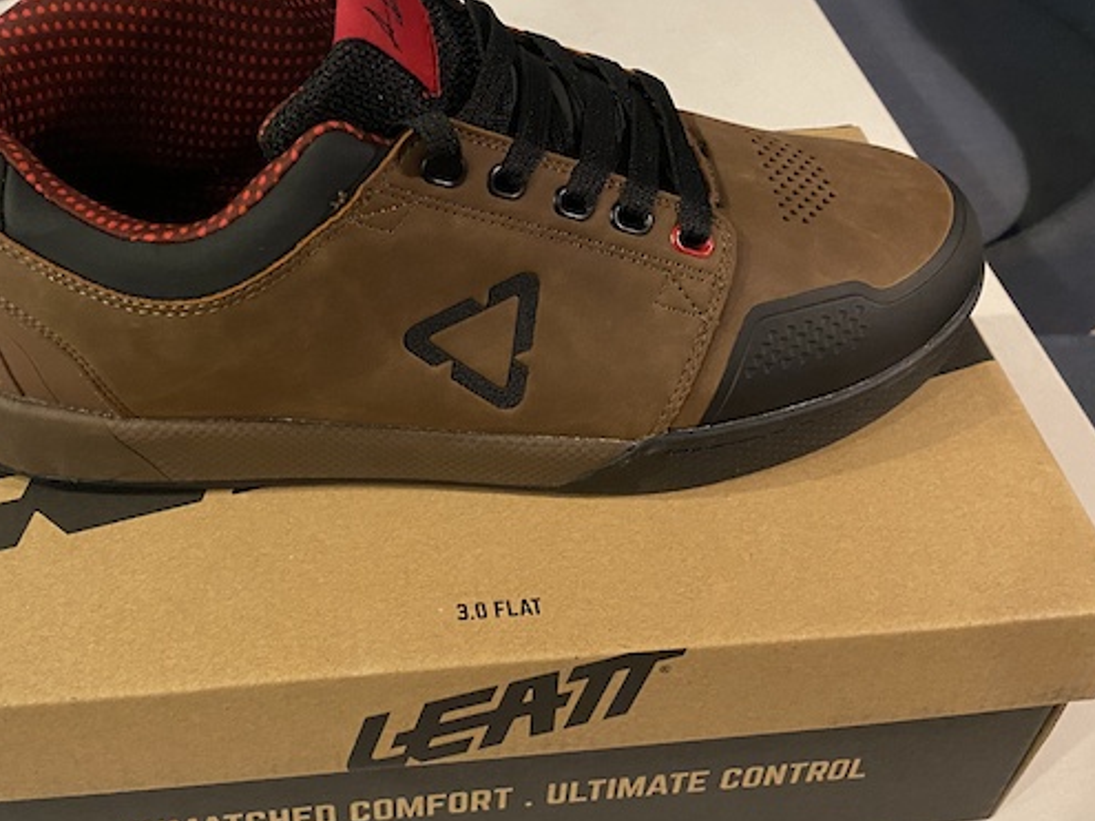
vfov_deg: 34.3
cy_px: 414
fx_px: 1328
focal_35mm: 42
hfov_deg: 44.7
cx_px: 469
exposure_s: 1/40
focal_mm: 4.25
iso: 500
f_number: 1.8
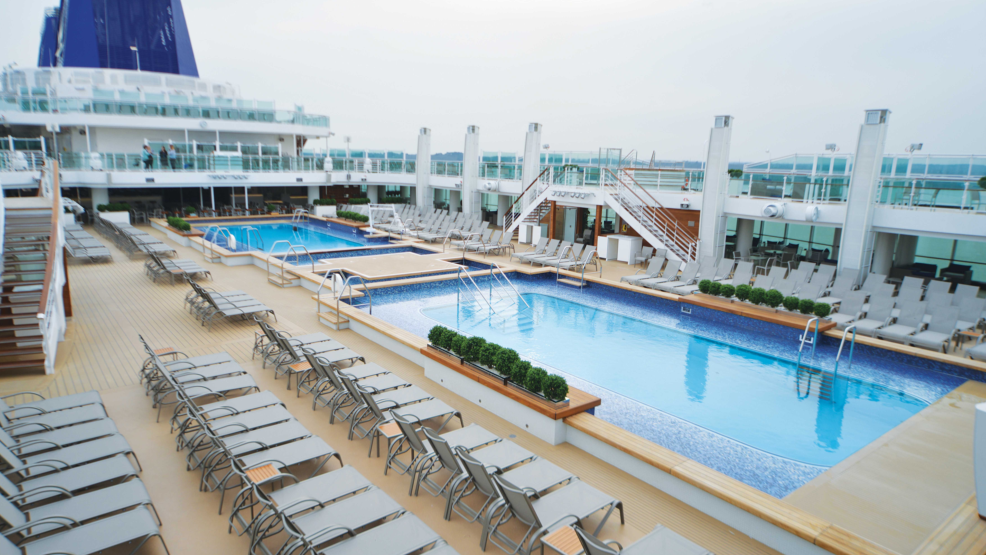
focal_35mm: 23
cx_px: 476
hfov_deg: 78.7
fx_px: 601
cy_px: 279
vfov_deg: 49.5
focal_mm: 21
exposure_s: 1/200
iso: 100
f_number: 5.6
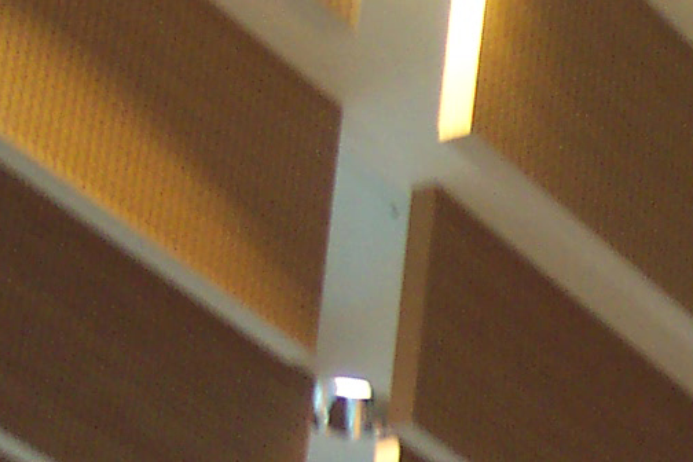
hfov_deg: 11.7
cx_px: 1253
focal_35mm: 163
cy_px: 660
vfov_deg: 8.3
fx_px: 3138
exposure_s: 1/30
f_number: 2.8
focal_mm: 8
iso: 200
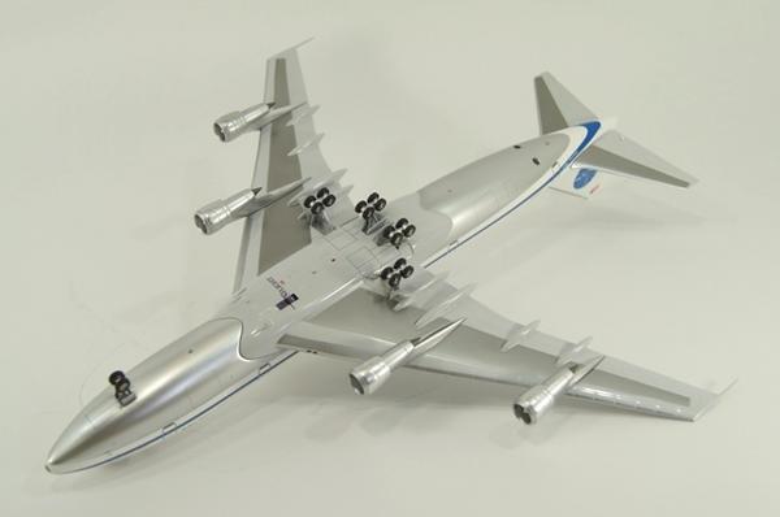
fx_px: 973
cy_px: 258
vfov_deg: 29.8
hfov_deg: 43.7
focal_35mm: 45
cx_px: 390
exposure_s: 1/80
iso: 100
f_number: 5.6
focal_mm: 30
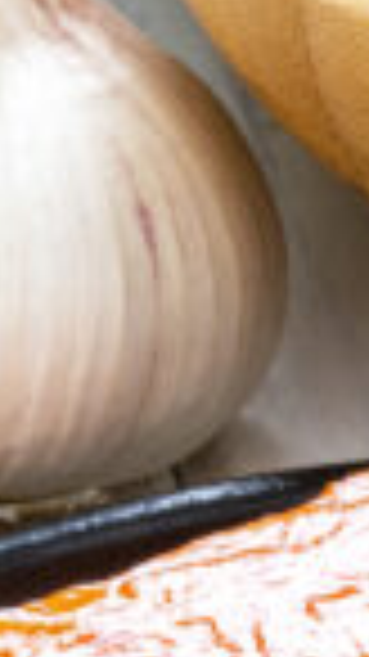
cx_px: 2156
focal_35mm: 441
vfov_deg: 4.9
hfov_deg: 2.6
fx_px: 7680
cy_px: 857
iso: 200
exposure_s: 1/100
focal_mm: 40
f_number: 13
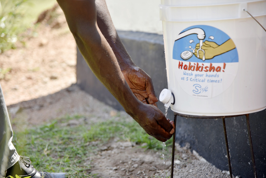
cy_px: 89
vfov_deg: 13.0
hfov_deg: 19.5
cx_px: 133
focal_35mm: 105
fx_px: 776
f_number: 4
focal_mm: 105
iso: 100
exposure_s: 1/320
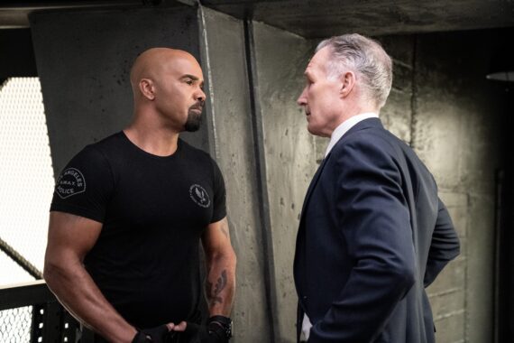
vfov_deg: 21.9
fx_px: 885
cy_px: 172
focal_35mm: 62
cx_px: 257
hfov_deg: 32.4
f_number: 4
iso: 16000
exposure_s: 1/160
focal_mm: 62
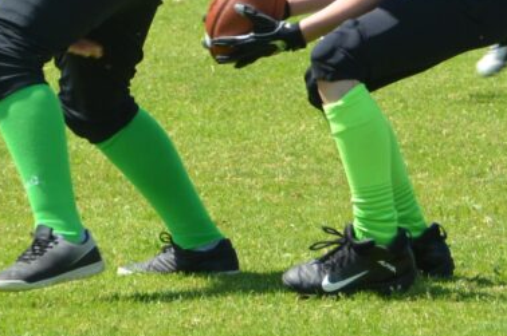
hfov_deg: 3.0
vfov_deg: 2.0
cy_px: -120
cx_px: 70
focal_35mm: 682
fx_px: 9592
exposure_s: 1/250
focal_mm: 112
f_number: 8
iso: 160
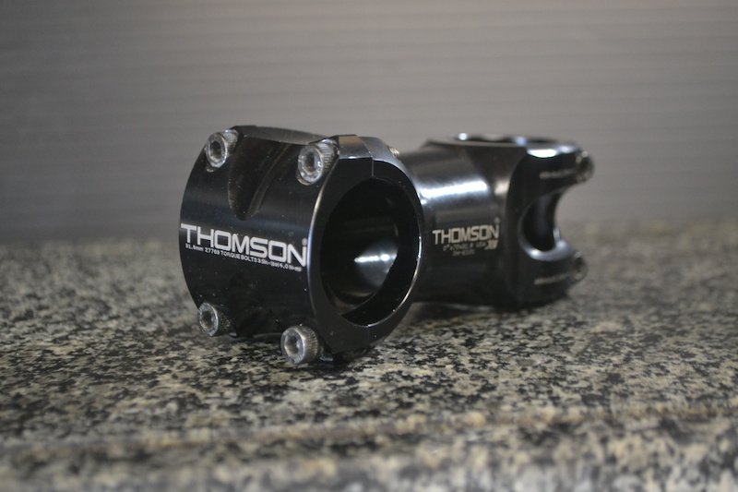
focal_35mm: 66
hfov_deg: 30.5
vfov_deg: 20.6
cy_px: 246
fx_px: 1353
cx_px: 369
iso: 1400
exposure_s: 1/15
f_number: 5.3
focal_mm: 44
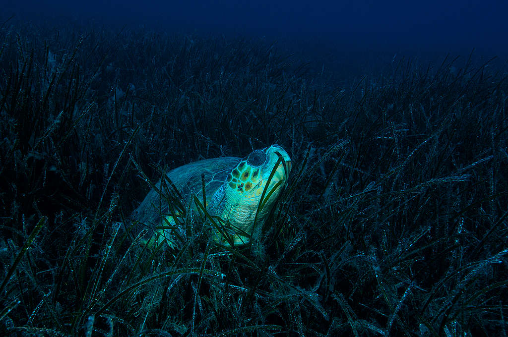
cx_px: 254
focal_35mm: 36
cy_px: 168
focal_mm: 24
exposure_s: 1/160
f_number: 8
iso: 100
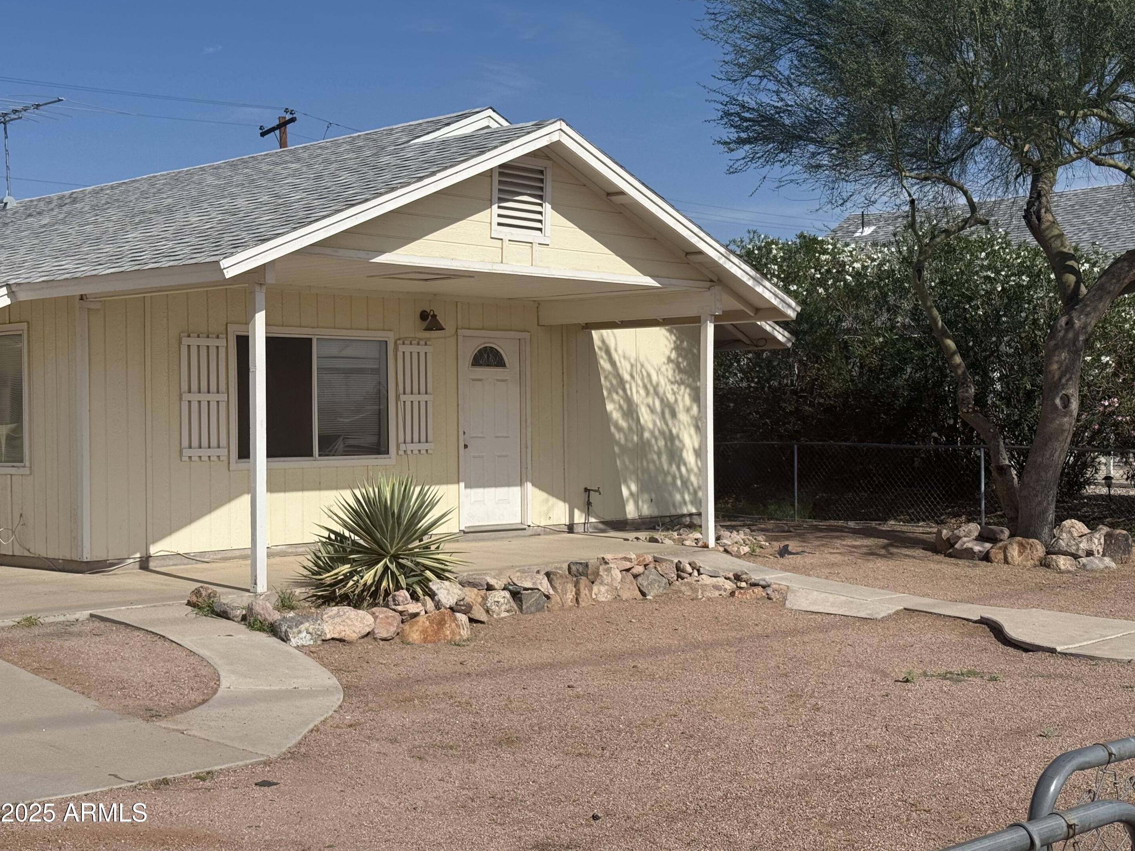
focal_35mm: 50
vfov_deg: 29.1
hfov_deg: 38.2
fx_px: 1639
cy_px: 410
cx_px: 590
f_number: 1.78
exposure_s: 1/11364
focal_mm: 6.76
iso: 80
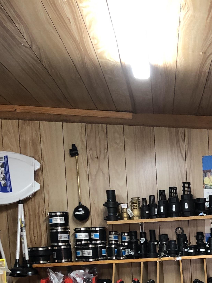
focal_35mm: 69
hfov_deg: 21.0
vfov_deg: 26.7
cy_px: 279
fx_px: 563
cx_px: 174
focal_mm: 3.99
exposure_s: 1/17
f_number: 1.8
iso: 50
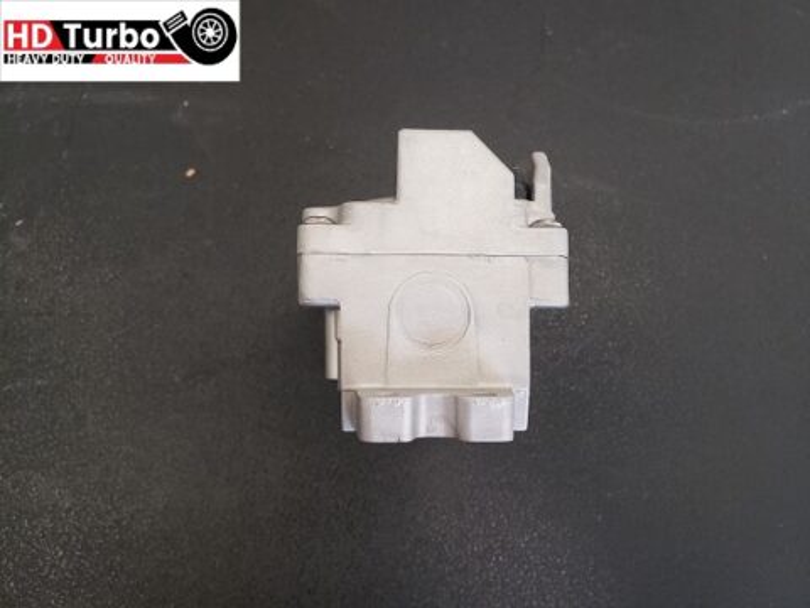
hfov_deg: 67.3
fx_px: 608
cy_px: 304
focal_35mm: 26
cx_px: 405
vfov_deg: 53.1
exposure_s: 1/60
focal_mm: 4.3
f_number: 2.4
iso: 160
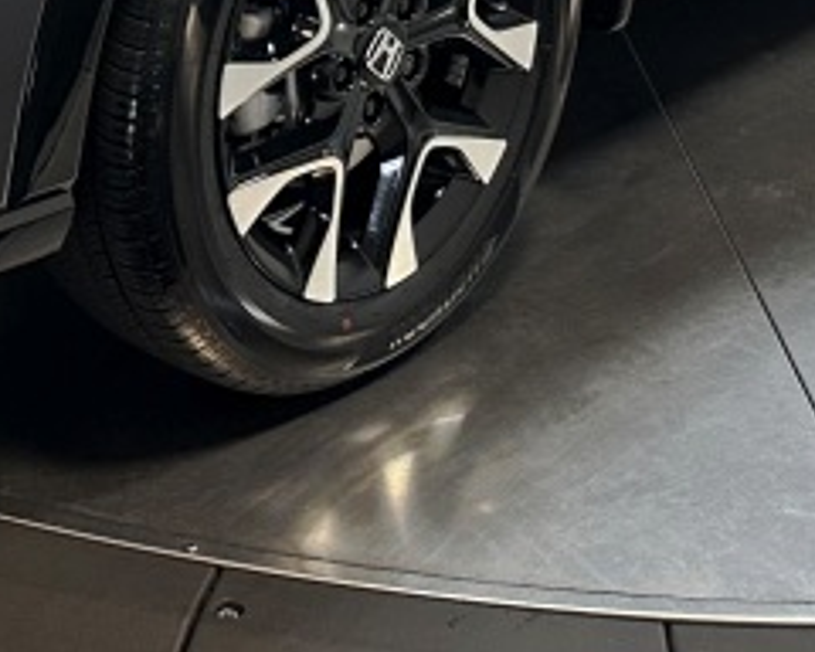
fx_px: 2412
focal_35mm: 100
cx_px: 146
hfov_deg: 19.0
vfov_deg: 14.2
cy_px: -374
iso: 250
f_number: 1.78
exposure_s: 1/60
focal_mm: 6.86
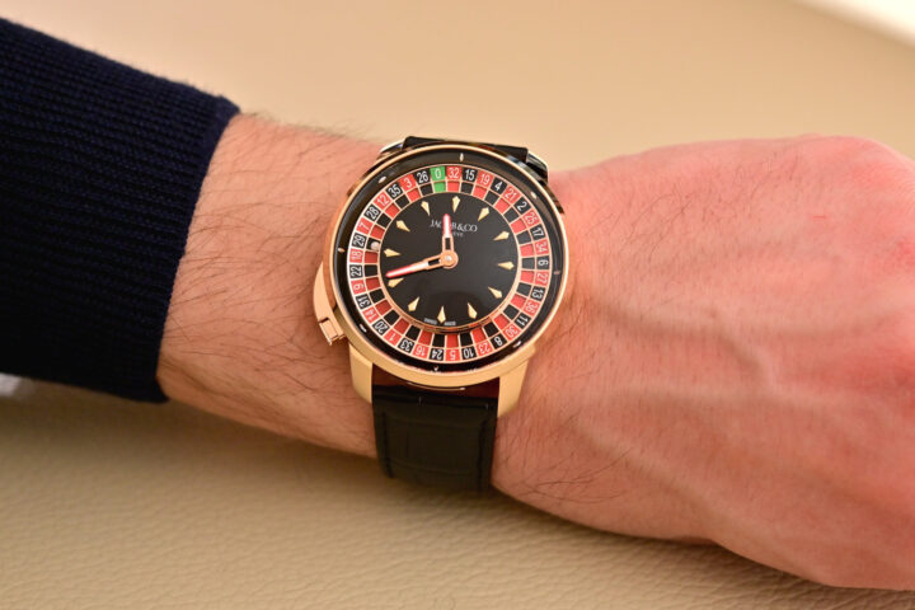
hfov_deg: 33.4
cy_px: 305
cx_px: 458
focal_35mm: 60
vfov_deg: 22.6
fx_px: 1525
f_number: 6.3
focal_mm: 60
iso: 800
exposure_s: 1/60
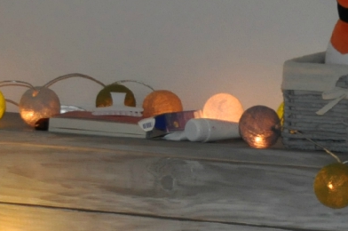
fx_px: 1969
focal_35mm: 204
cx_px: 407
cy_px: 152
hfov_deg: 10.0
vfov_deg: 6.7
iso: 800
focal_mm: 26
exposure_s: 1/60
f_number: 4.2
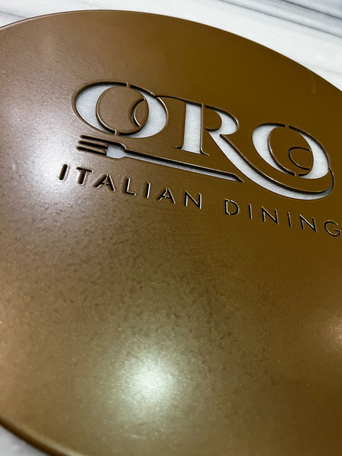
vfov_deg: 67.3
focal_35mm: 26
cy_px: 228
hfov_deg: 53.1
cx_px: 171
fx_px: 343
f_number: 1.5
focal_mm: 5.7
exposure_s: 1/50
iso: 320
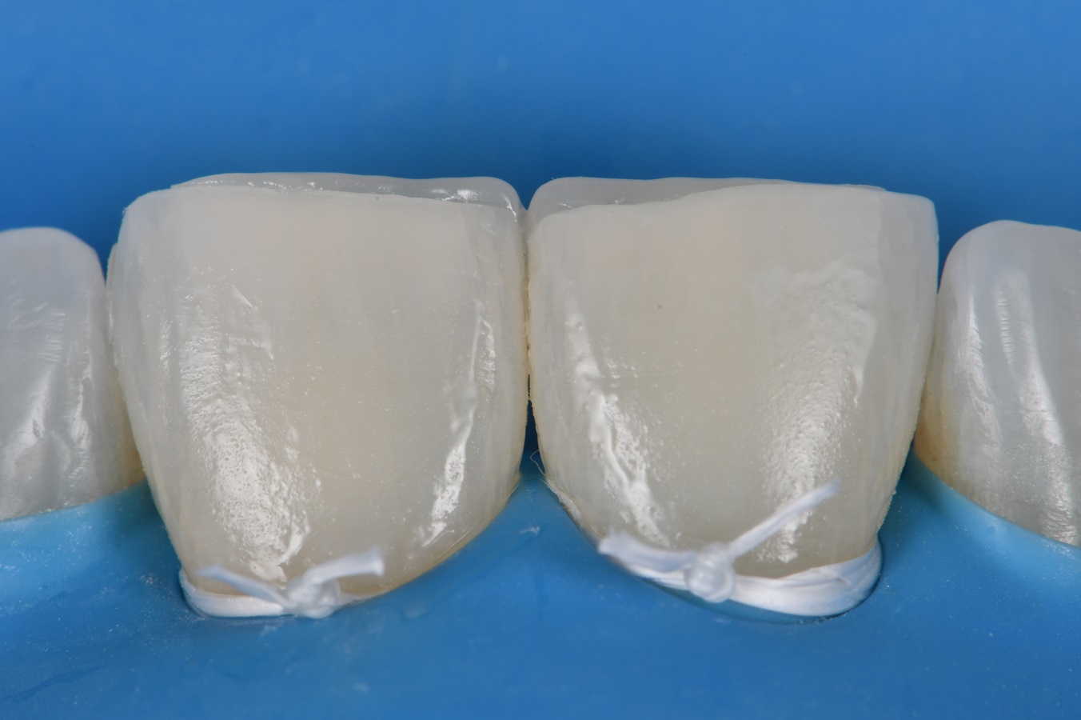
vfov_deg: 8.7
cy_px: 360
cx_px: 540
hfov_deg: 13.1
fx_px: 4712
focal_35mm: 157
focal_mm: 105
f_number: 32
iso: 200
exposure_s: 1/160
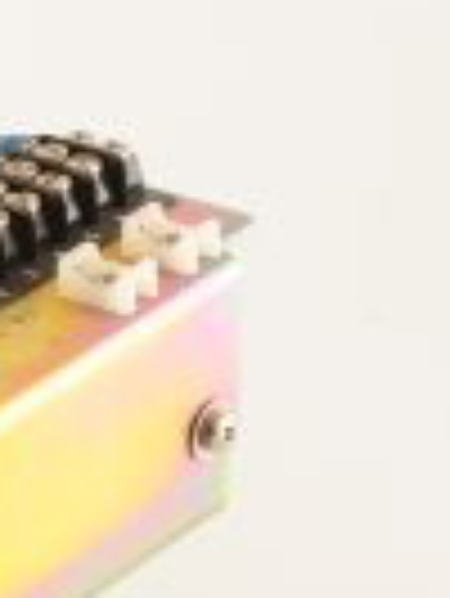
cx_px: -706
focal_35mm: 216
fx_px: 3738
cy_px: 366
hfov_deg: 6.5
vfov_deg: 9.2
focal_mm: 50
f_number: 13
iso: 1600
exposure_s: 1/160
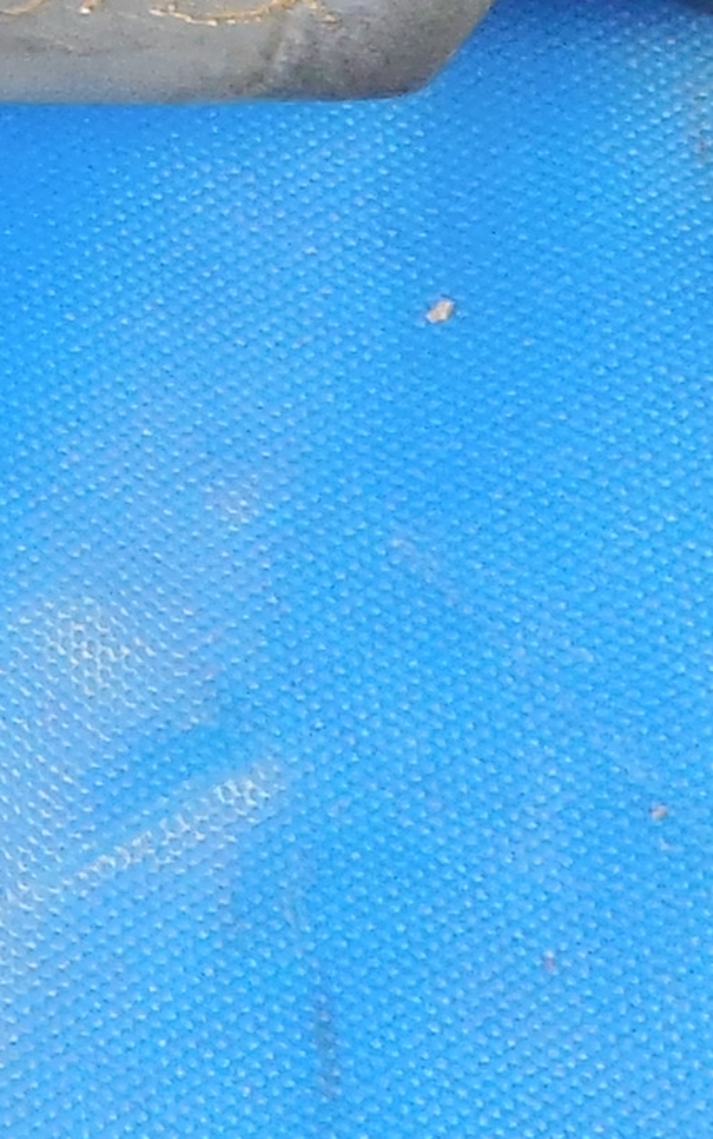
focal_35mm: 148
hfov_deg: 7.6
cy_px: -246
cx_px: -1557
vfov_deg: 13.7
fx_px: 4599
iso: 280
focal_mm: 4.5
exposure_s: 1/30
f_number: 3.3
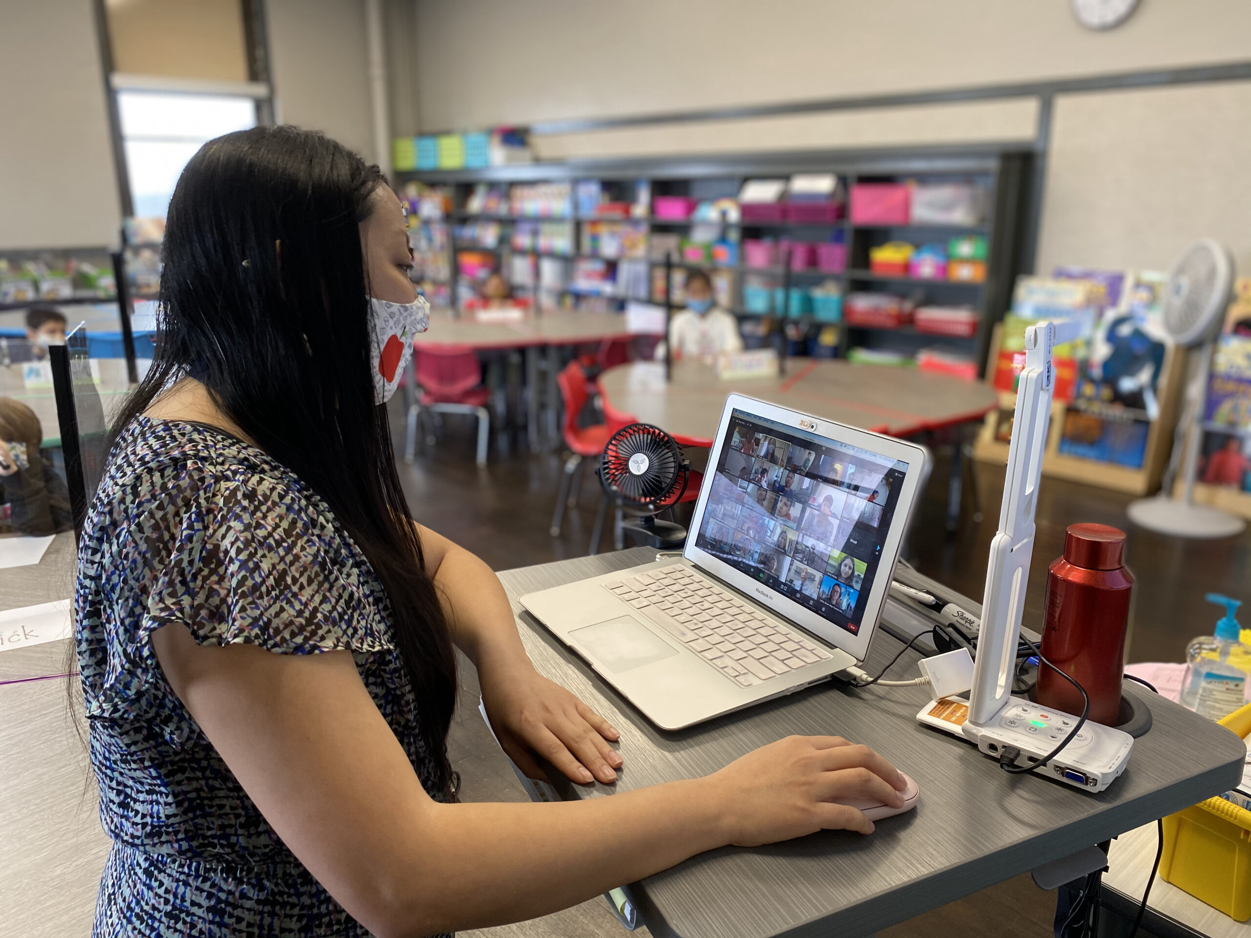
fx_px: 940
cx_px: 626
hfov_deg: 67.3
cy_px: 469
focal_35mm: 26
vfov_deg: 53.1
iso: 100
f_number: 1.8
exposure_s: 1/57
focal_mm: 4.25
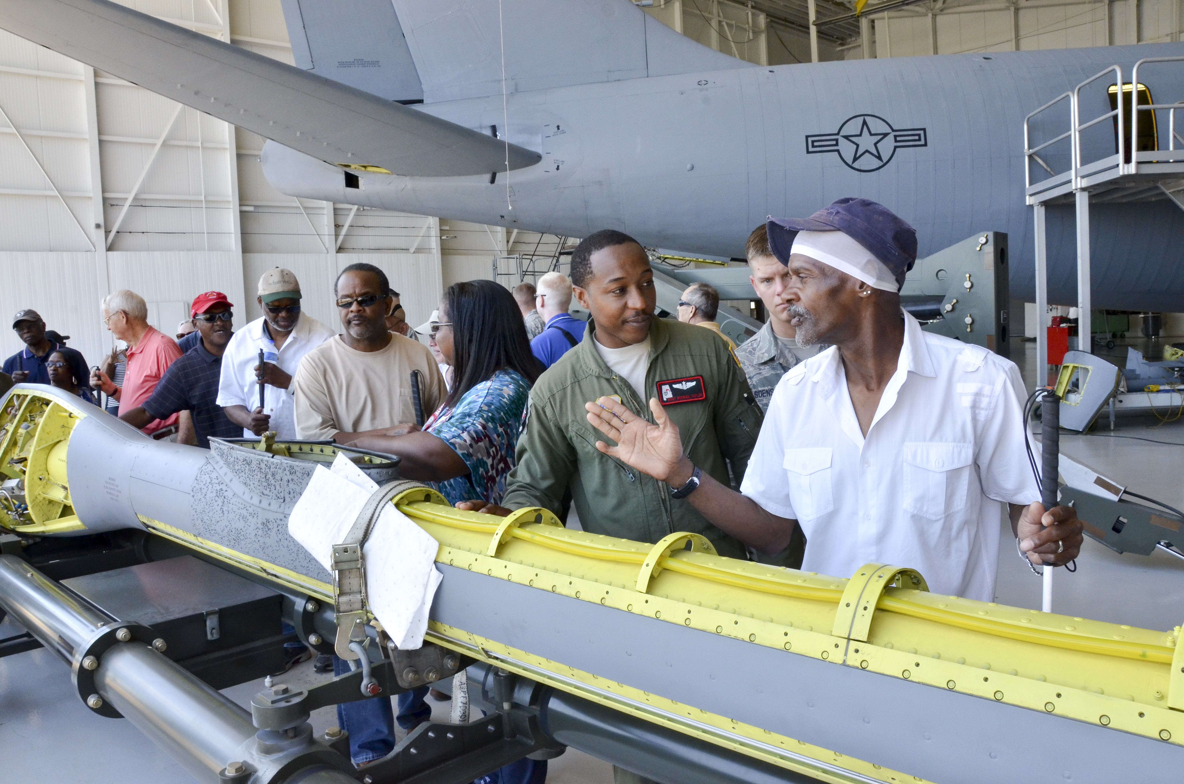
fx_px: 886
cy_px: 392
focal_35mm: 27
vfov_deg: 47.7
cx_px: 592
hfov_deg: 67.5
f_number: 14
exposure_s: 1/125
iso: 800
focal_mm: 18
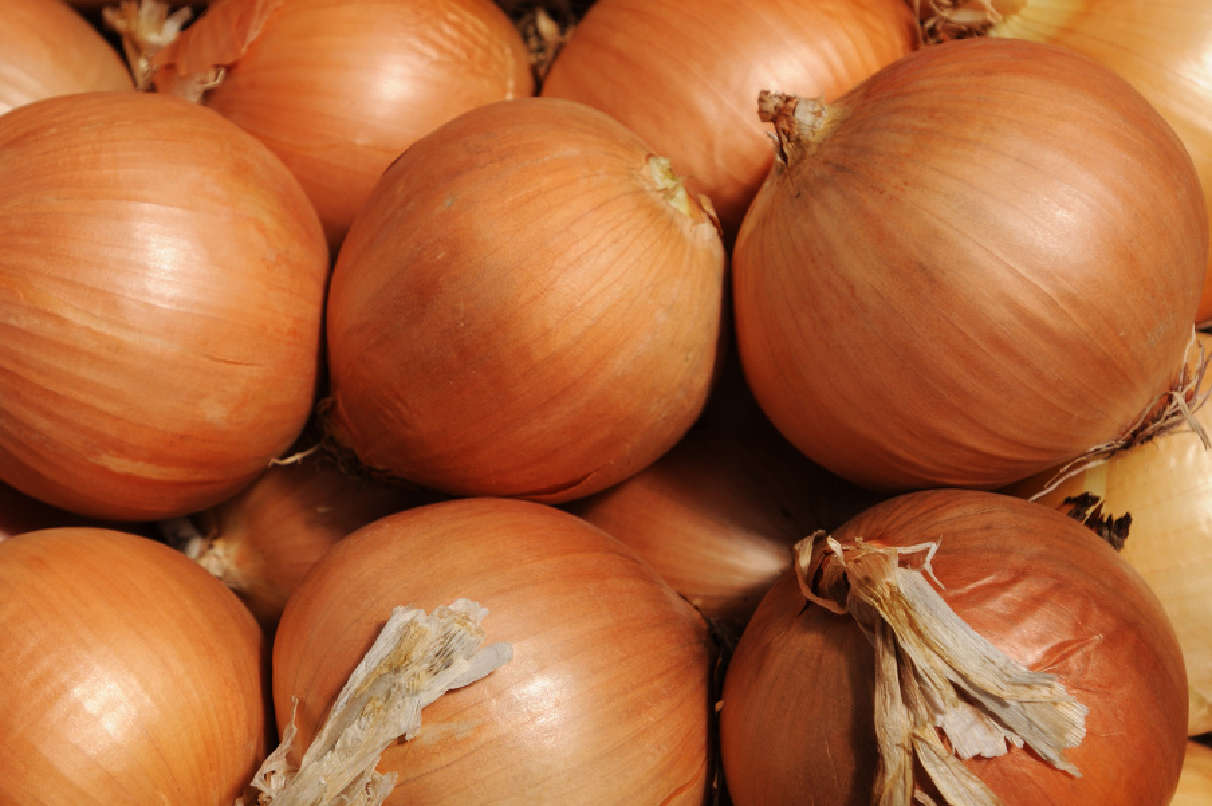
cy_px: 528
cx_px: 542
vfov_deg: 19.5
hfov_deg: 29.0
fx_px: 2343
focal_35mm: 70
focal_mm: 35
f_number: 5.6
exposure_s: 1/800
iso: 200
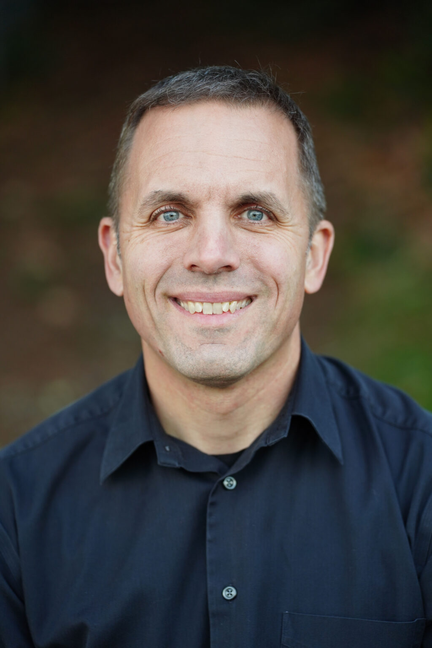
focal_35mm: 107
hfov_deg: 12.8
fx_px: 1926
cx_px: 216
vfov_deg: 19.1
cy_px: 324
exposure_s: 1/500
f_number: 2.8
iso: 500
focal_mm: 107
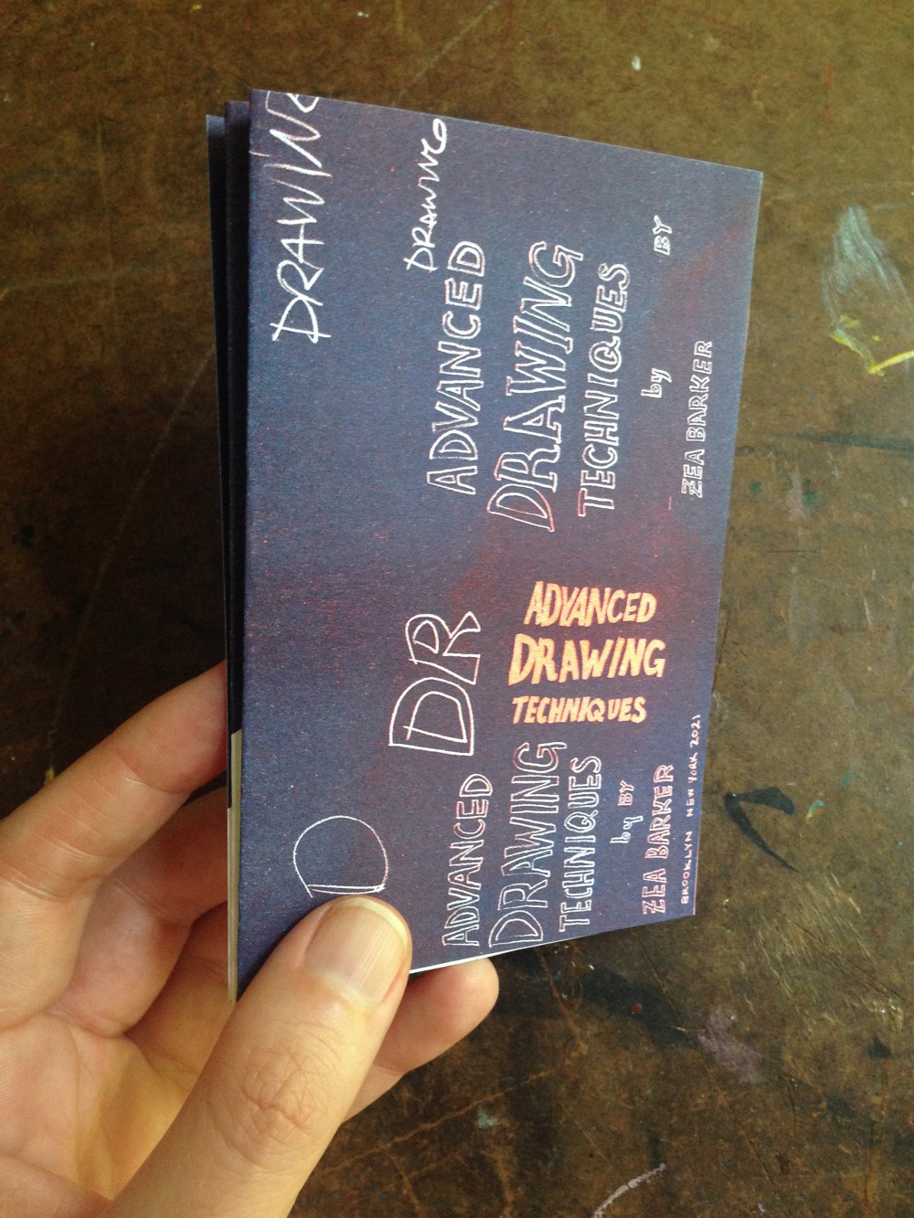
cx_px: 457
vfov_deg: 55.3
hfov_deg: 43.0
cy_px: 609
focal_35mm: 33
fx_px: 1162
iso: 160
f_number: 2.4
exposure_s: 1/20
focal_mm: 4.12
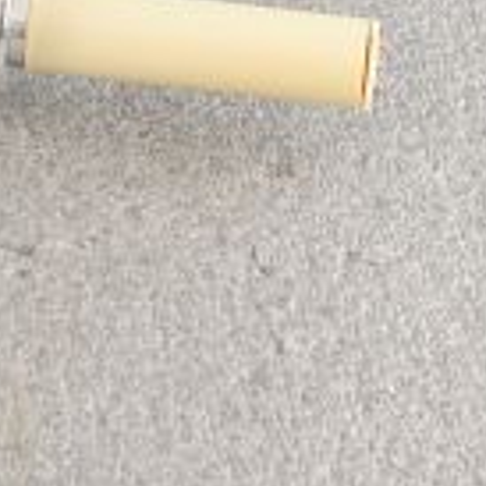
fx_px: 2954
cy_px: -183
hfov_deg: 9.1
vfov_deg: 9.2
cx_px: -326
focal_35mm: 186
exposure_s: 1/125
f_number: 8
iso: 1600
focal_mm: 50
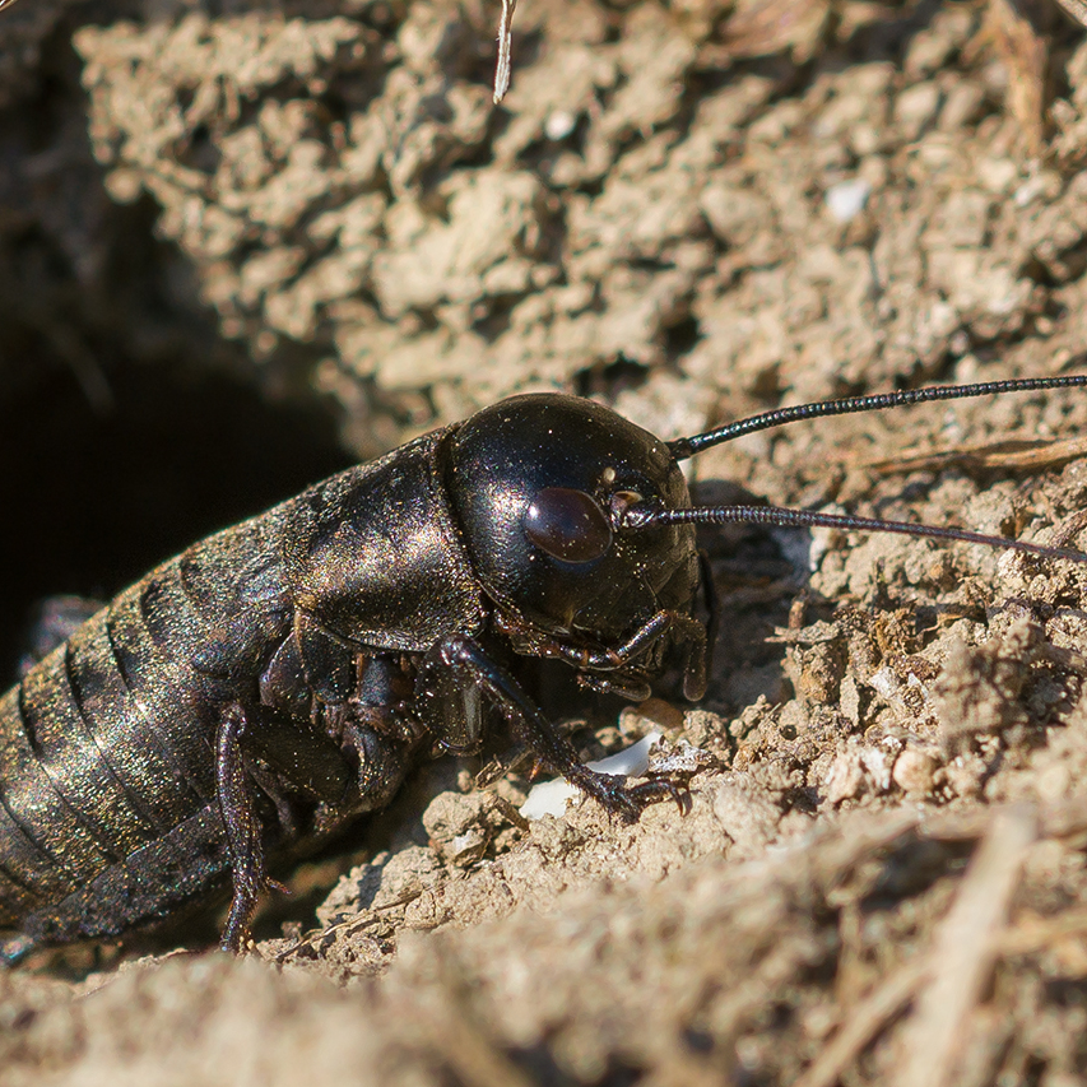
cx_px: 491
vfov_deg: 5.9
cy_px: 497
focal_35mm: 299
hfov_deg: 5.9
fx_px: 10623
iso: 125
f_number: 8
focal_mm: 200
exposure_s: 1/250
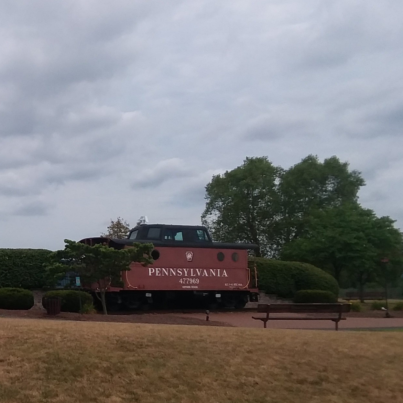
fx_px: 698
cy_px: 240
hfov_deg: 29.8
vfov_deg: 32.1
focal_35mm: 53
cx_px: -11
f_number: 1.9
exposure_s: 1/2747
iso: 40
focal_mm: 2.47
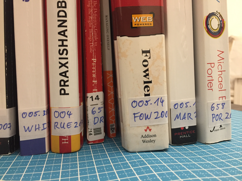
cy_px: 90
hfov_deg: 61.7
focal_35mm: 29
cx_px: 121
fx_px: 203
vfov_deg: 48.2
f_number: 2.2
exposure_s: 1/33
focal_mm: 4.15
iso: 200
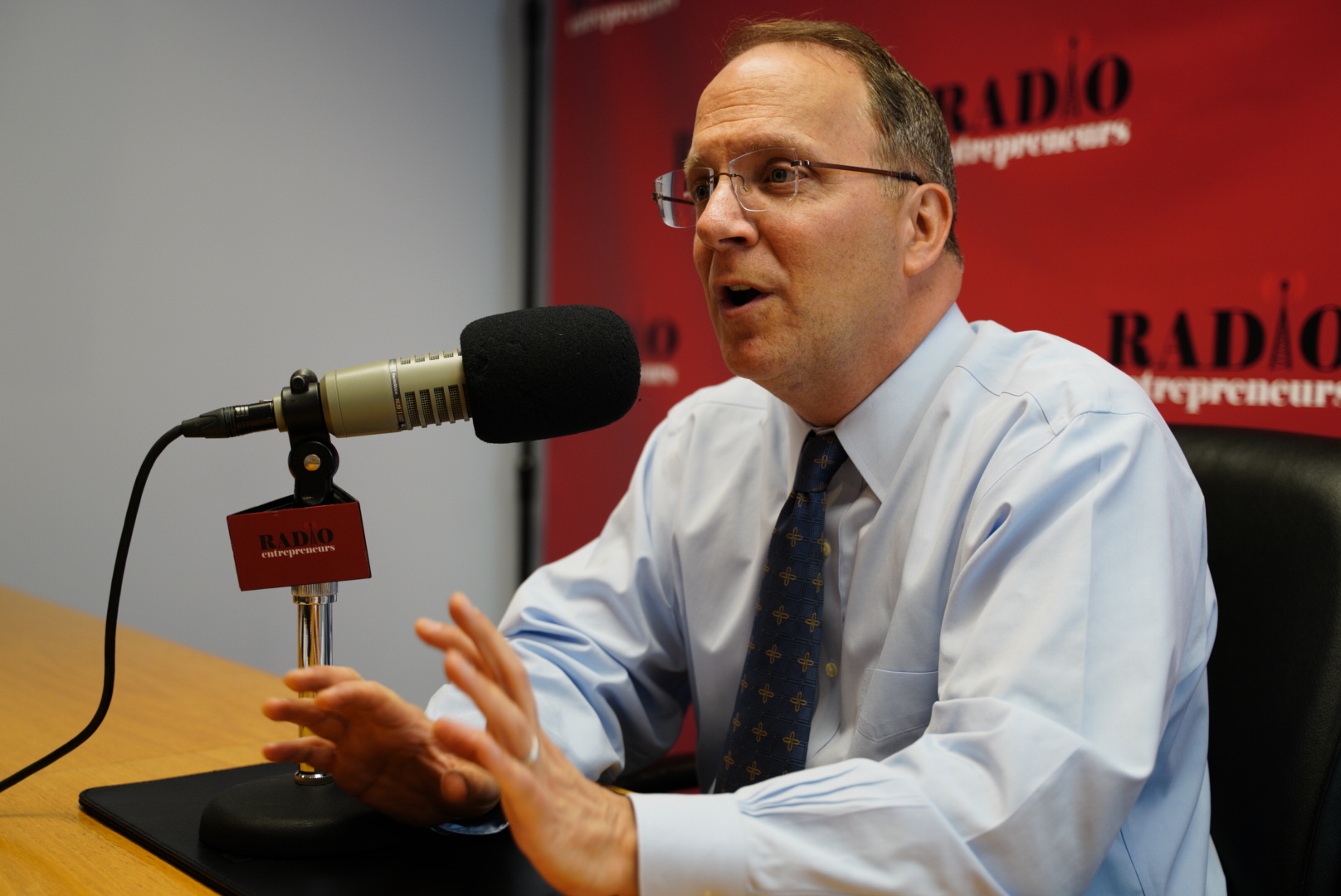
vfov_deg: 28.1
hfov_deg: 41.1
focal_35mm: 48
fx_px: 1789
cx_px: 670
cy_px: 448
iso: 320
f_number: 2.8
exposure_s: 1/100
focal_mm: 48
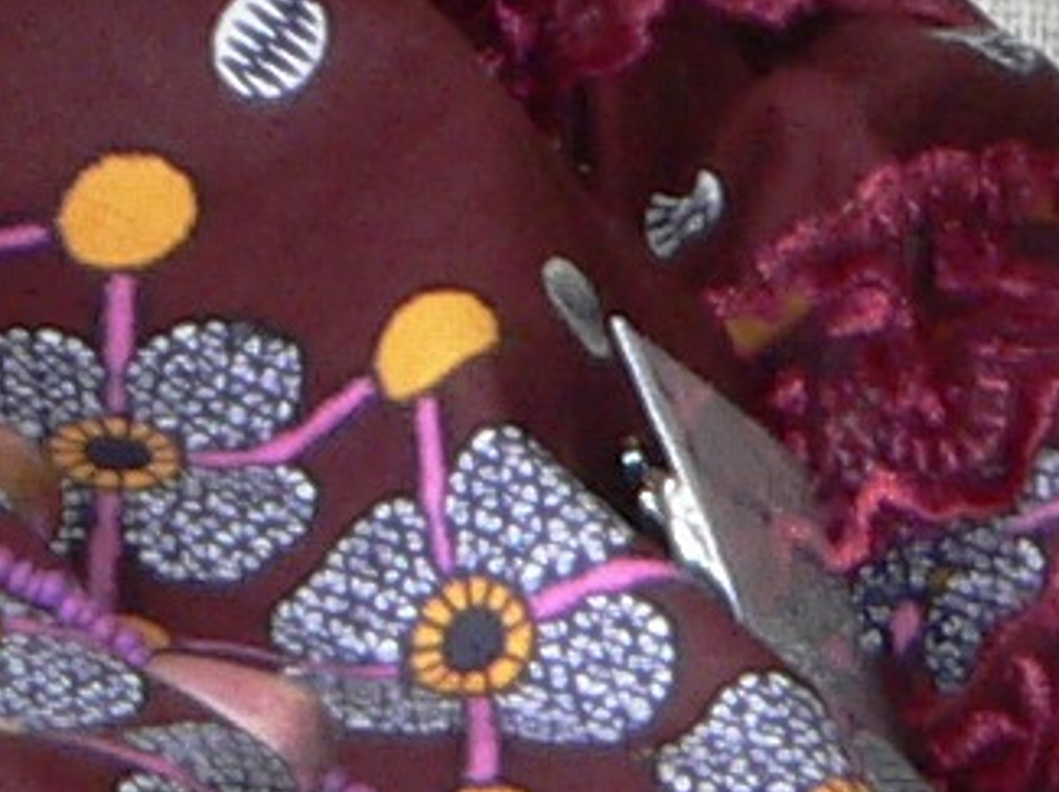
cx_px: -251
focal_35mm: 1341
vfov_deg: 1.1
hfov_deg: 1.5
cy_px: -799
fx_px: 40980
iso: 150
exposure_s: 1/60
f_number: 2.8
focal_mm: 28.3
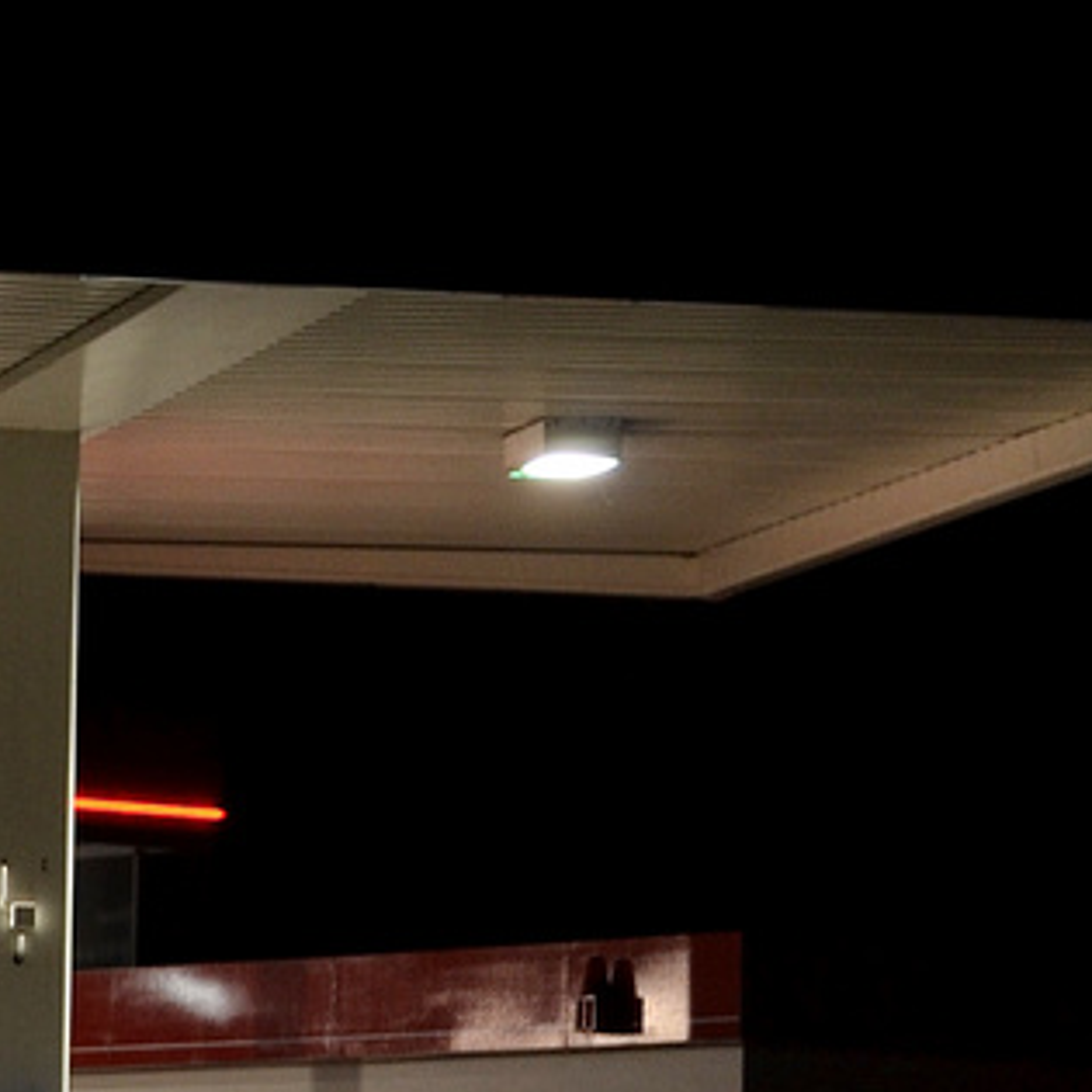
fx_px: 8423
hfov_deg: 7.2
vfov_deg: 7.4
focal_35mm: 236
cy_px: 1082
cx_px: -801
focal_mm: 36
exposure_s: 1/1.3
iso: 100
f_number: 5
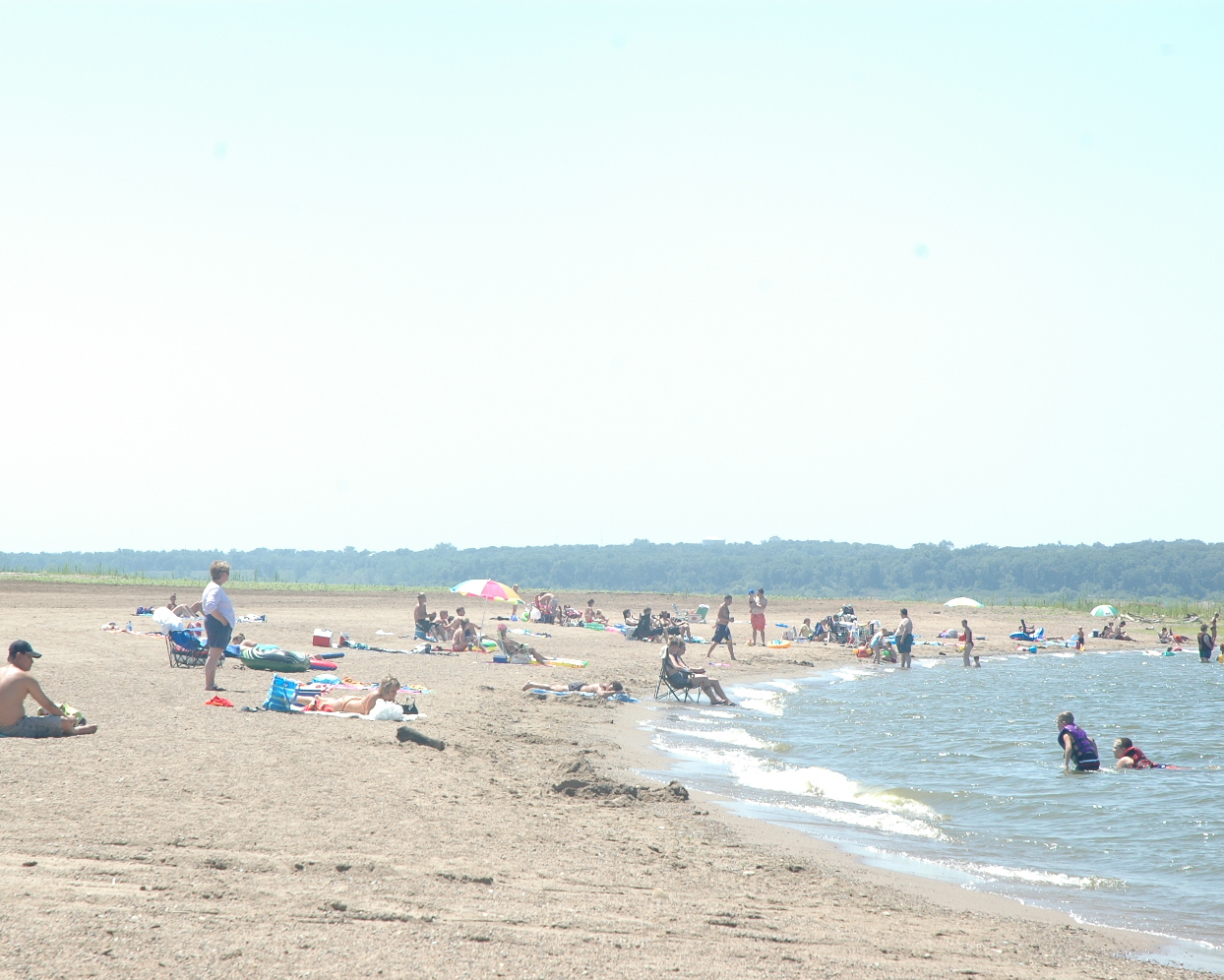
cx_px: 591
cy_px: 491
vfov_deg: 13.0
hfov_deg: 16.2
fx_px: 4312
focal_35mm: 119
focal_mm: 70
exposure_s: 1/200
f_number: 9
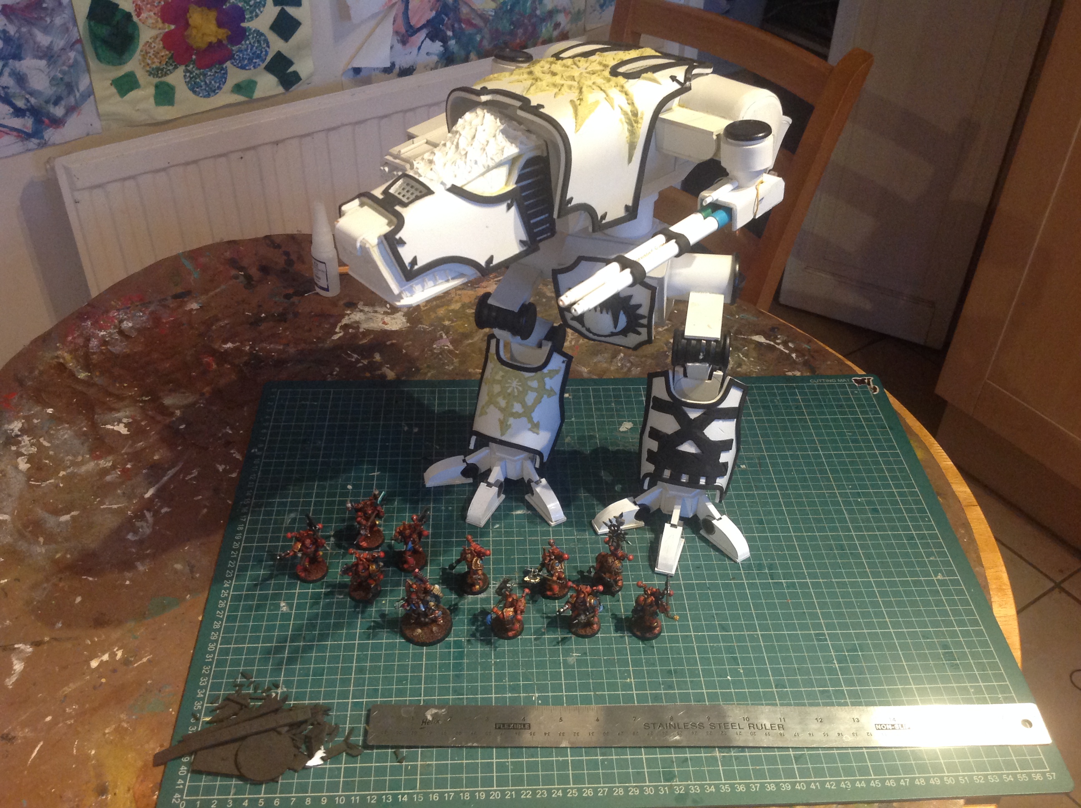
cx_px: 540
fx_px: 1091
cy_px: 404
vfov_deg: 40.6
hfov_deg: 52.7
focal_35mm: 35
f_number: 2.4
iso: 200
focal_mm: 4.28
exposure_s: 1/17
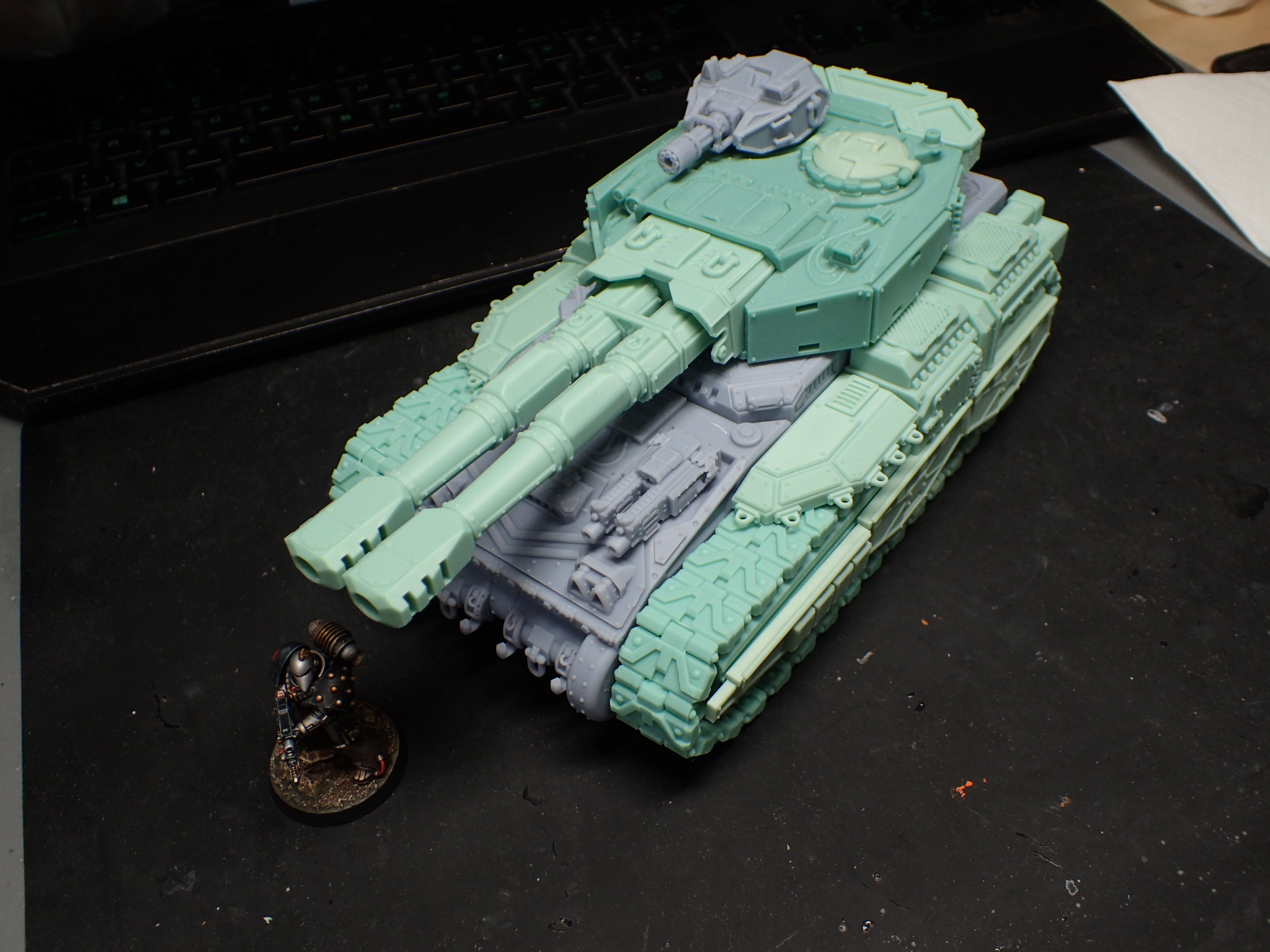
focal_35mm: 30
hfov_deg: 60.0
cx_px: 635
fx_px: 1101
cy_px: 476
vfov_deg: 46.8
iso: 100
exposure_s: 1/160
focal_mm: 5.5
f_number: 2.3
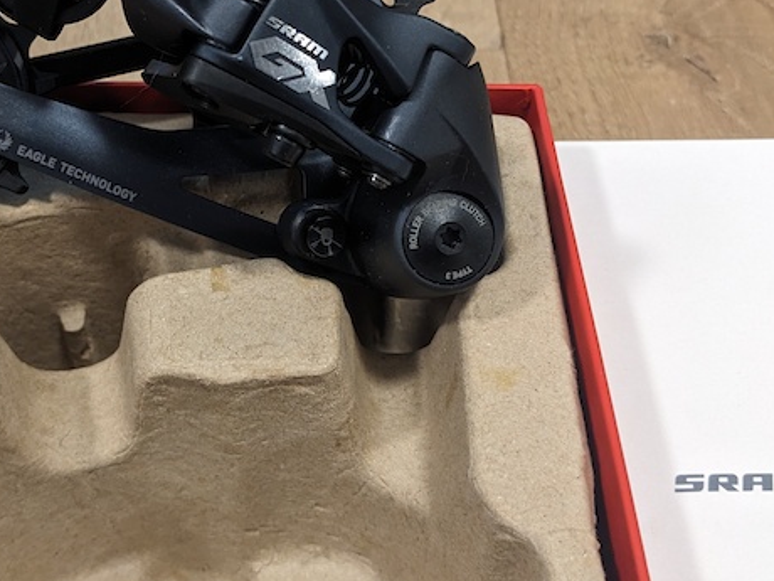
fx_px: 1051
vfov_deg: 30.8
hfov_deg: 40.1
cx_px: 278
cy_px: 243
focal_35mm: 47
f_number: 1.73
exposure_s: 1/24
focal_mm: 4.38
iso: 246
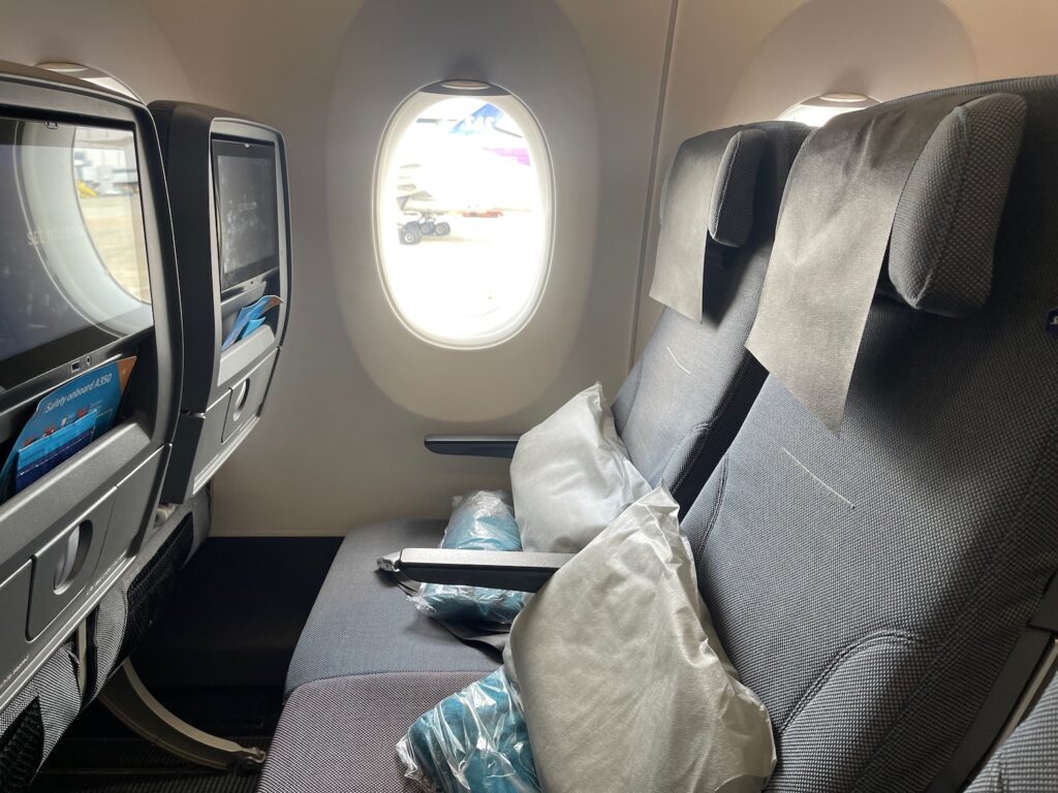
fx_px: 795
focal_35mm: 26
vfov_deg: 53.1
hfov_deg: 67.3
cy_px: 396
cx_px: 529
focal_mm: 5.1
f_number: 1.6
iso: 100
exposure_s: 1/95
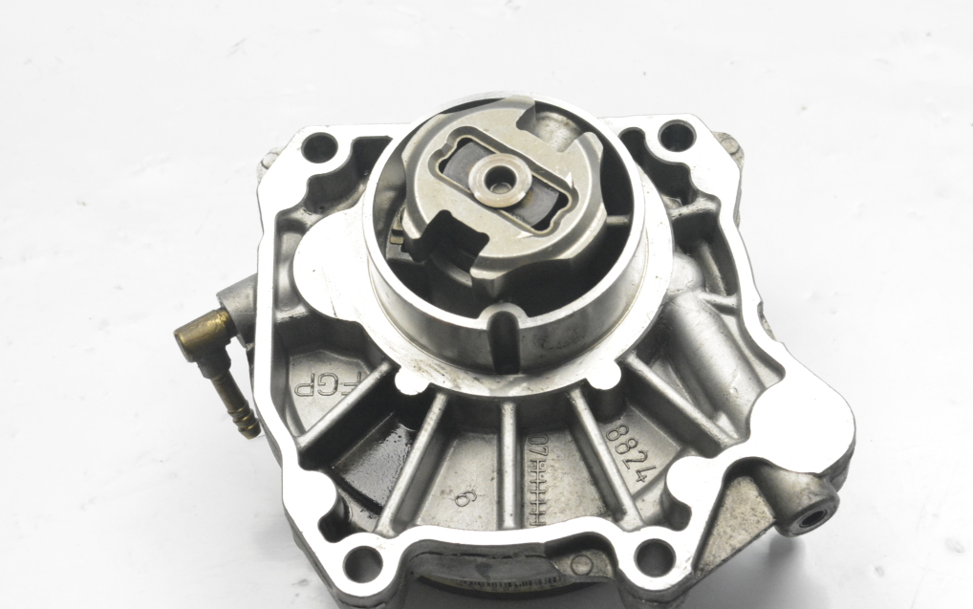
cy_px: 315
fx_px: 2242
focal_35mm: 85
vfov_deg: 15.5
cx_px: 486
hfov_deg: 24.5
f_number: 14
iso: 6400
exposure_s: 1/250
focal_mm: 55
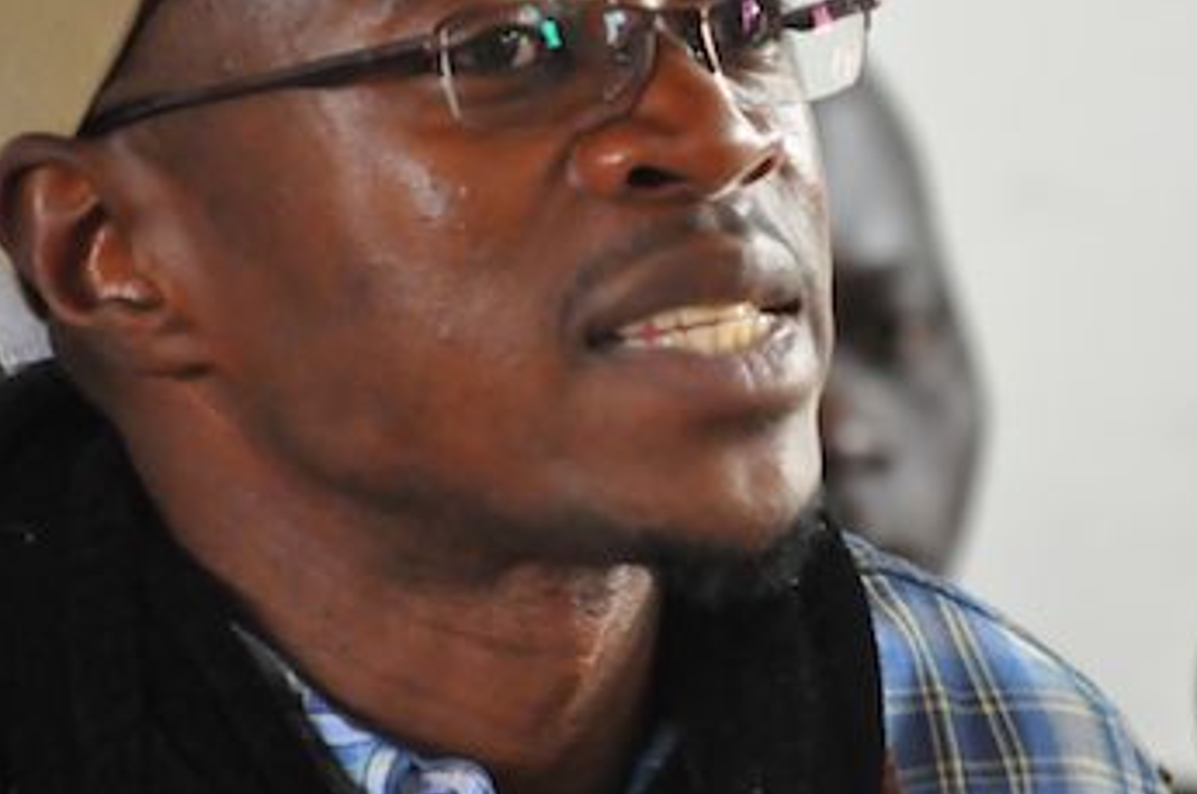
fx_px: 15141
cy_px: 300
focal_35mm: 456
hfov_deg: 4.5
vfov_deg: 3.0
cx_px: 736
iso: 3200
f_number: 5
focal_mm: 150
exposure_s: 1/80
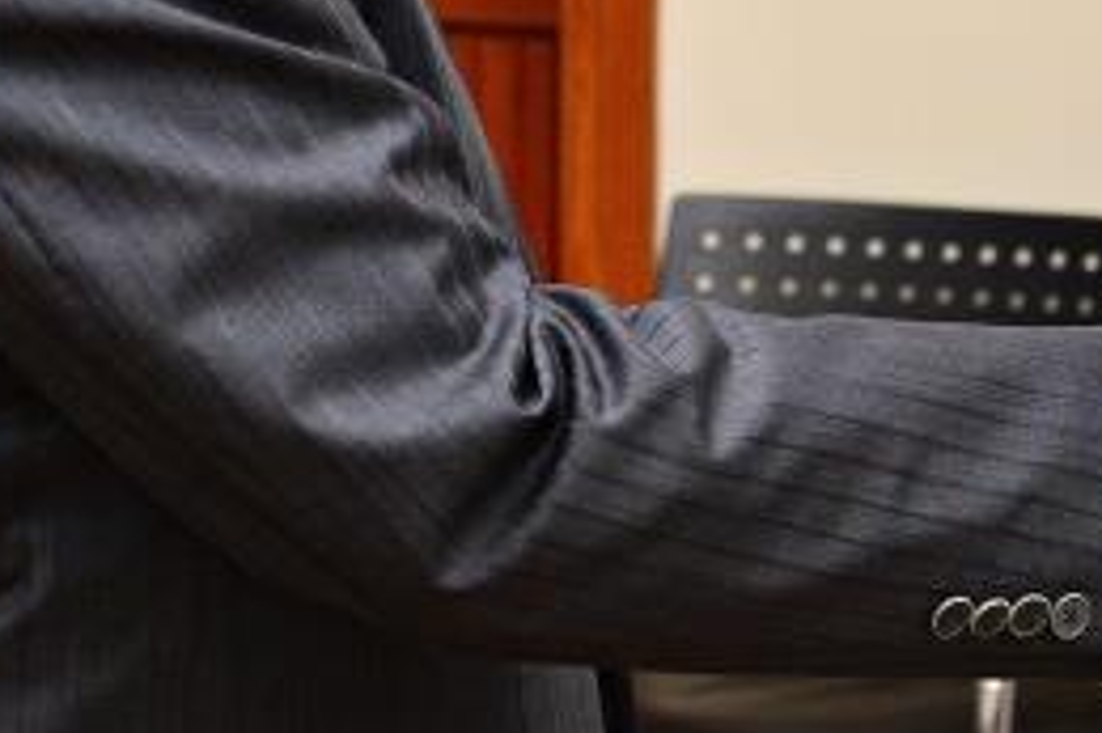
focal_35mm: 205
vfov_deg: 6.6
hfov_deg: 9.9
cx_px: 1233
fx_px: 6271
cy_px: -248
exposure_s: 1/160
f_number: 6.3
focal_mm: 52
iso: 2500
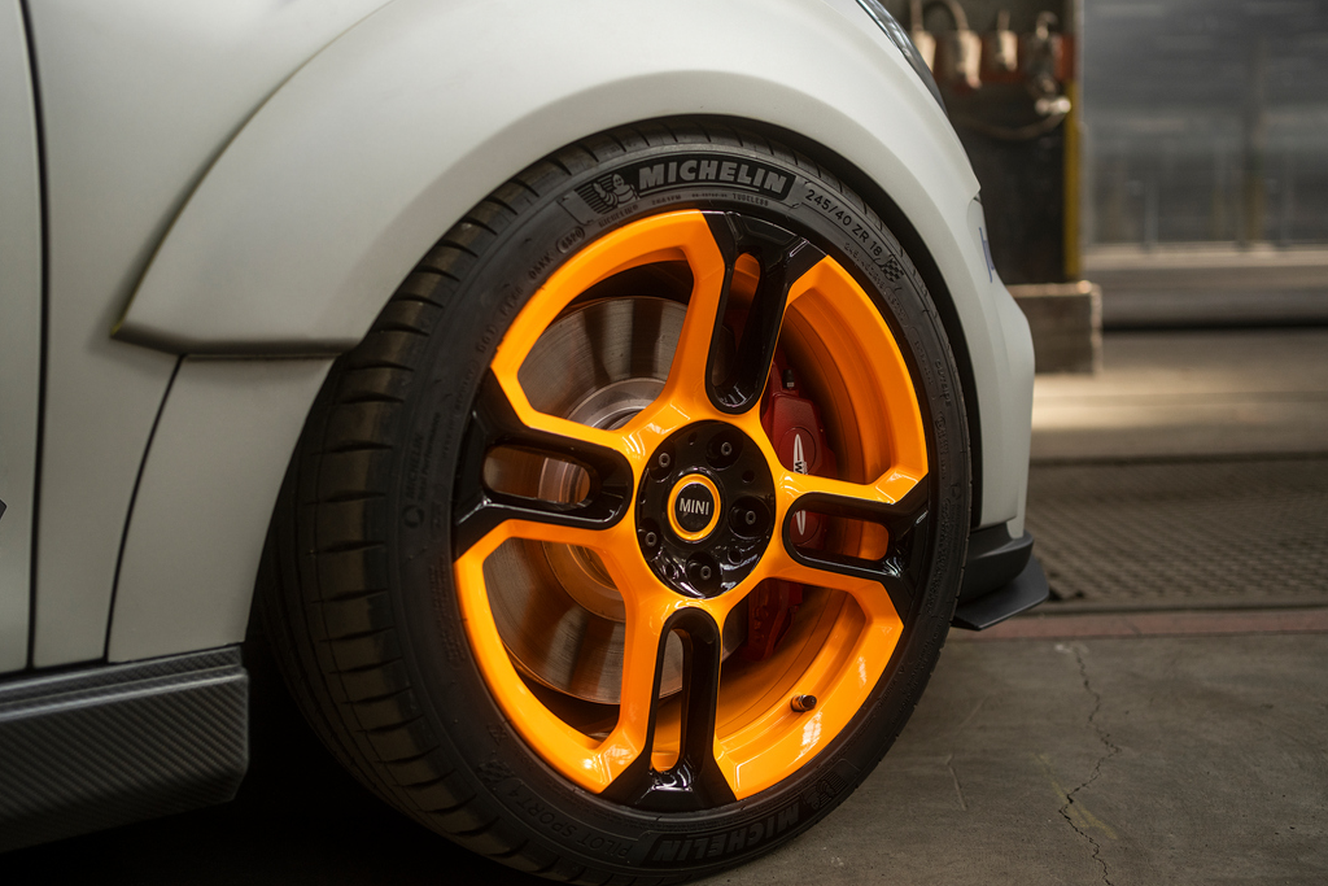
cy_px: 414
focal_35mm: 41
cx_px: 700
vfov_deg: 32.6
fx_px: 1513
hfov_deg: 47.4
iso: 800
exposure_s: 1/640
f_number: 2.2
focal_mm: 35
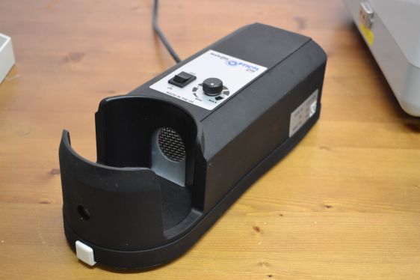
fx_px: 560
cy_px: 140
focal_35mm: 48
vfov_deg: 28.0
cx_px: 210
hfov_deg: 41.1
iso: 640
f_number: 4.8
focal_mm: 32
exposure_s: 1/15
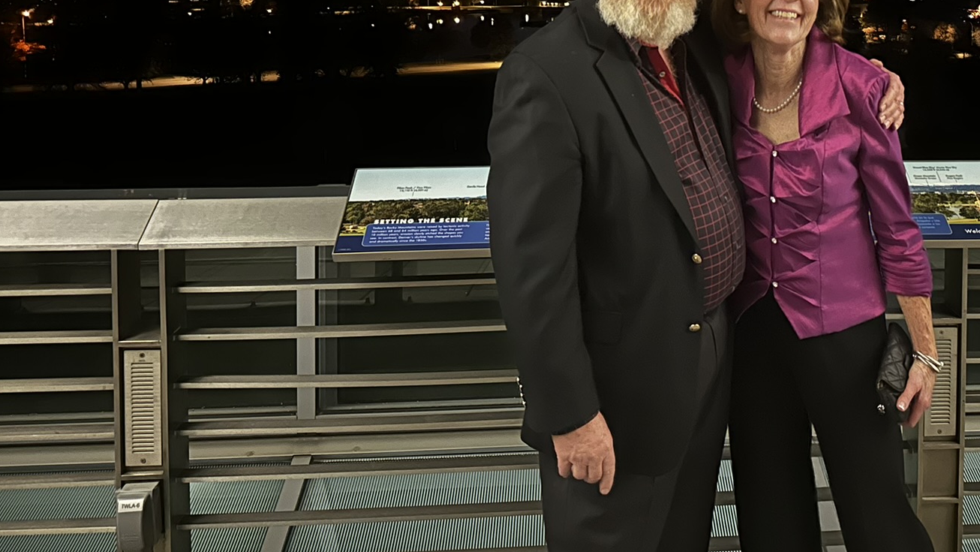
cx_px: 687
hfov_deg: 48.2
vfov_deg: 28.0
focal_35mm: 41
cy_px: 63
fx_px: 1066
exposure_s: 1/15
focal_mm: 6.86
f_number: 1.78
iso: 3200
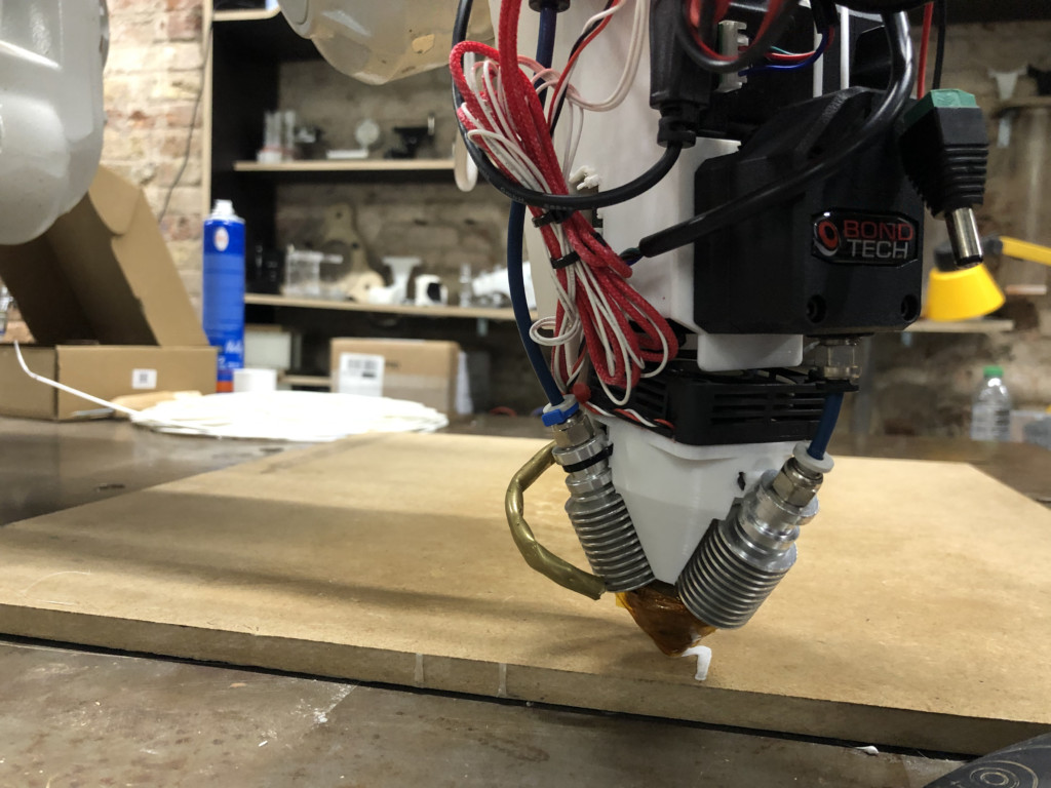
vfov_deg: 49.7
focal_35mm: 28
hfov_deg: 63.4
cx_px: 526
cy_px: 394
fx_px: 850
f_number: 1.8
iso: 80
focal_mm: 4
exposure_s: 1/17
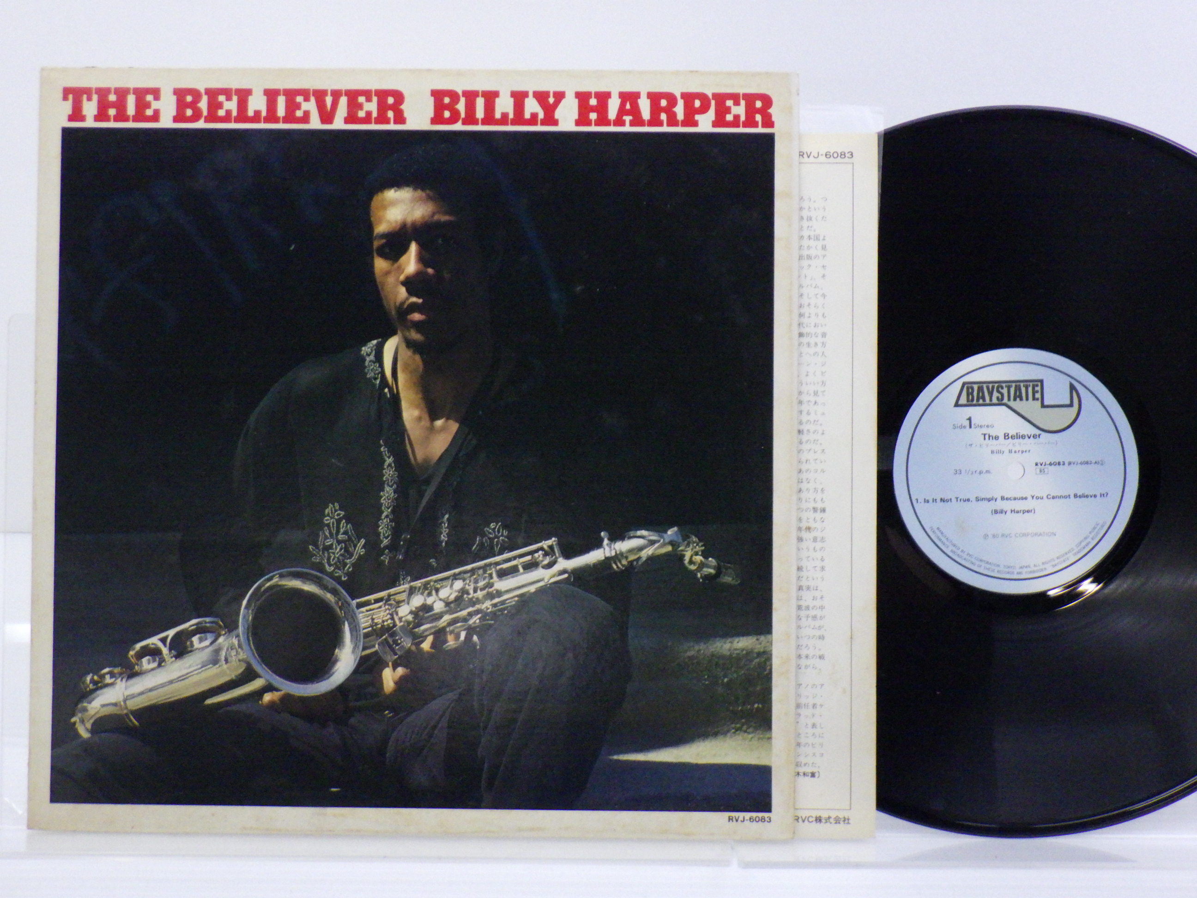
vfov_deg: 34.3
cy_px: 449
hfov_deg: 44.8
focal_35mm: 42
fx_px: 1452
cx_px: 598
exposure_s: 1/50
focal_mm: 7.5
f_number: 4.2
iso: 400
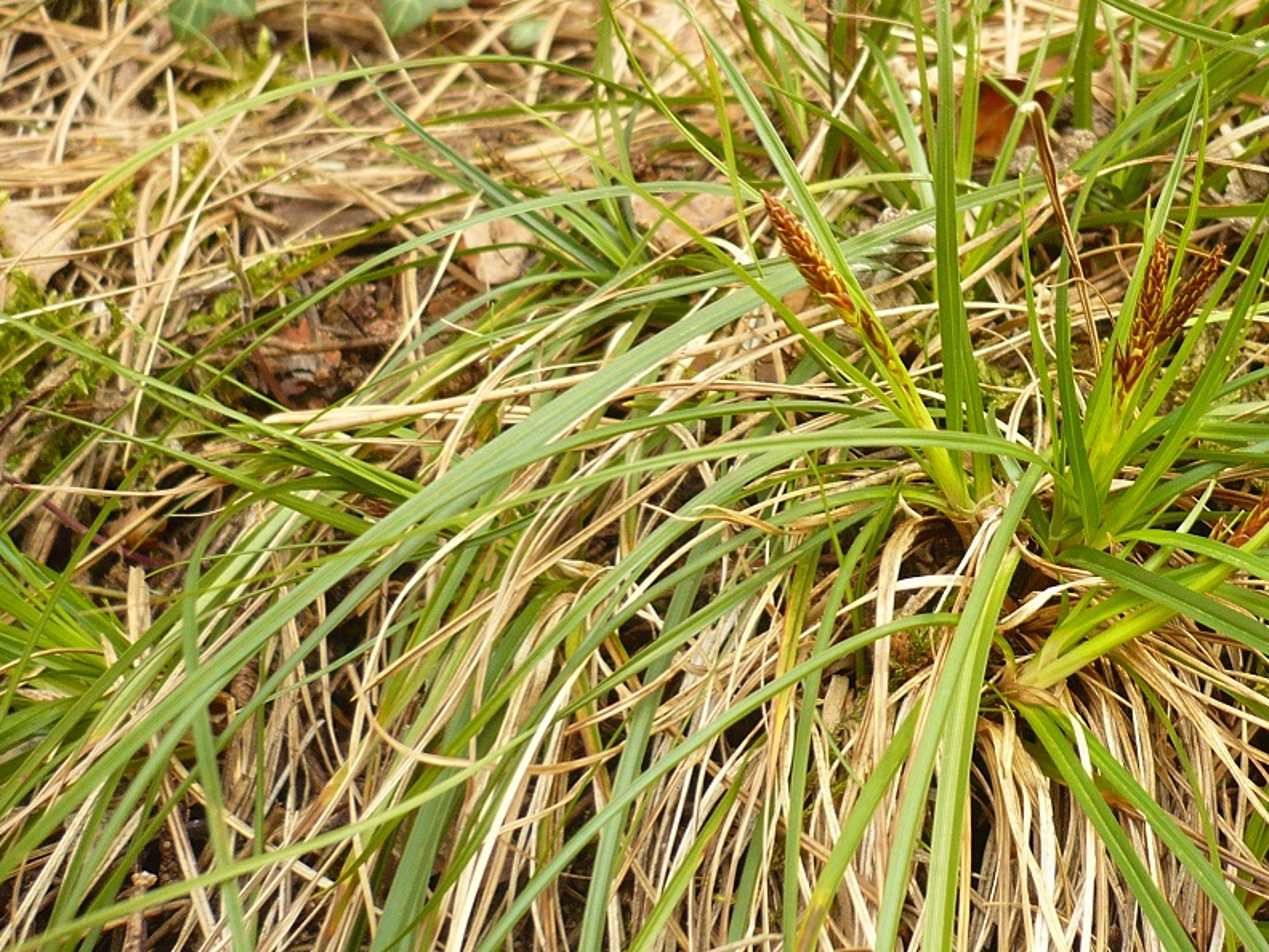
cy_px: 285
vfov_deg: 27.3
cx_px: 958
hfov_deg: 35.3
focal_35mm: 53
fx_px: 1943
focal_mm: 5.8
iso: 100
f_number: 2.8
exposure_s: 1/40
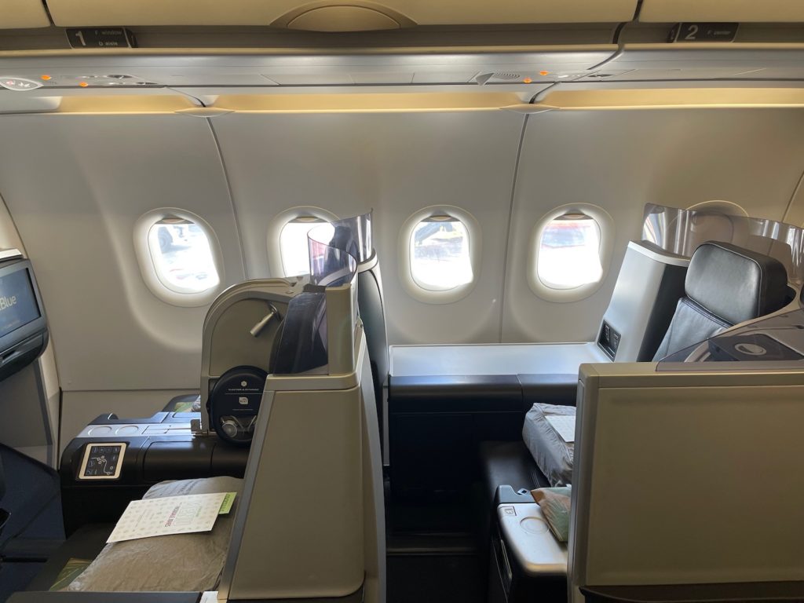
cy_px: 302
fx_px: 604
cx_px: 402
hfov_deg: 67.3
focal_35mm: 26
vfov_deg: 53.1
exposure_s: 1/100
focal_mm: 5.1
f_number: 1.6
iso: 80
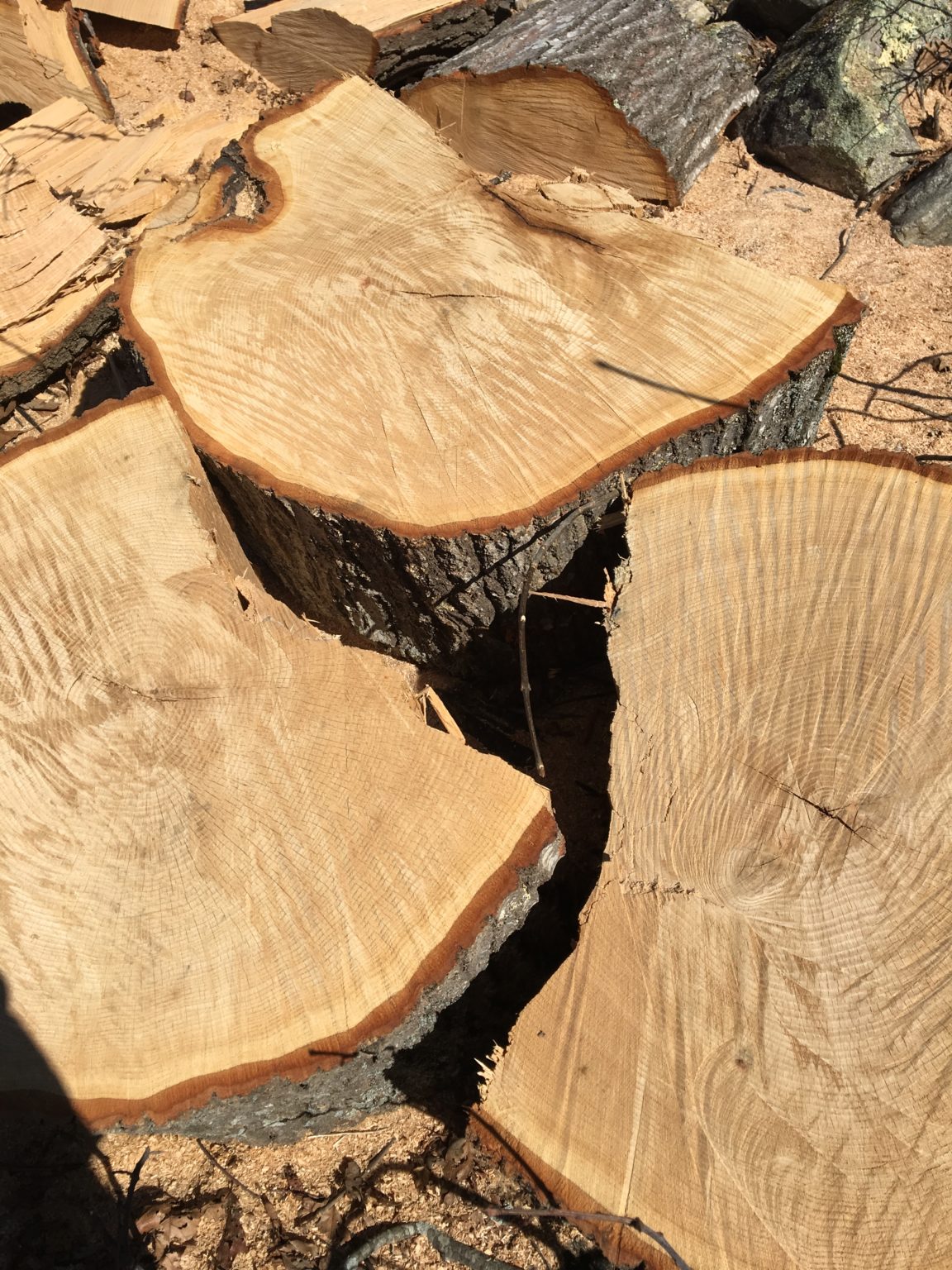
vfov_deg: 61.7
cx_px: 476
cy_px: 635
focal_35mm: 29
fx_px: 1063
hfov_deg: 48.2
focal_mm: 4.15
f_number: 2.2
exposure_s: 1/2331
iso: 25
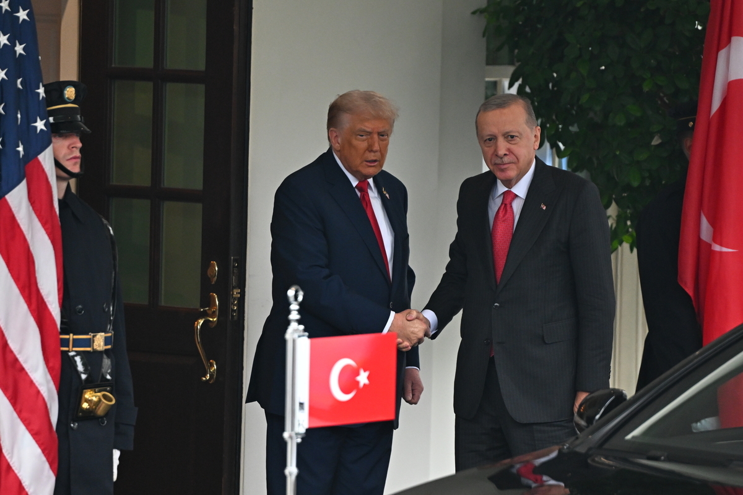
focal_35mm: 300
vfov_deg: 4.6
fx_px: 6191
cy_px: 248
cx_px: 372
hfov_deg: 6.9
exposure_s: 1/640
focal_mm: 200
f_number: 2.8
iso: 1600
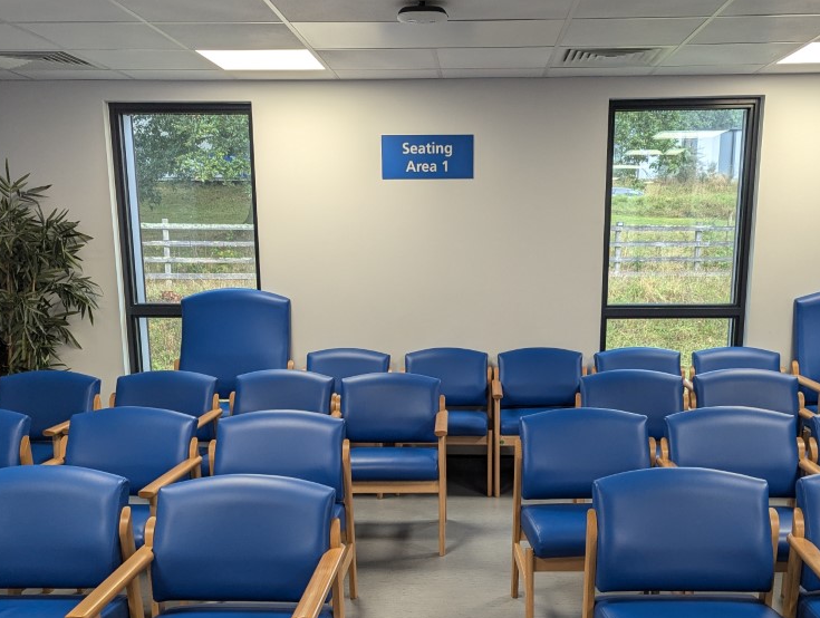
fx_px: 926
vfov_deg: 36.3
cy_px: 438
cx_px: 454
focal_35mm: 39
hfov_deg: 47.7
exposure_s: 1/100
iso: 82
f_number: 1.85
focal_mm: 6.81
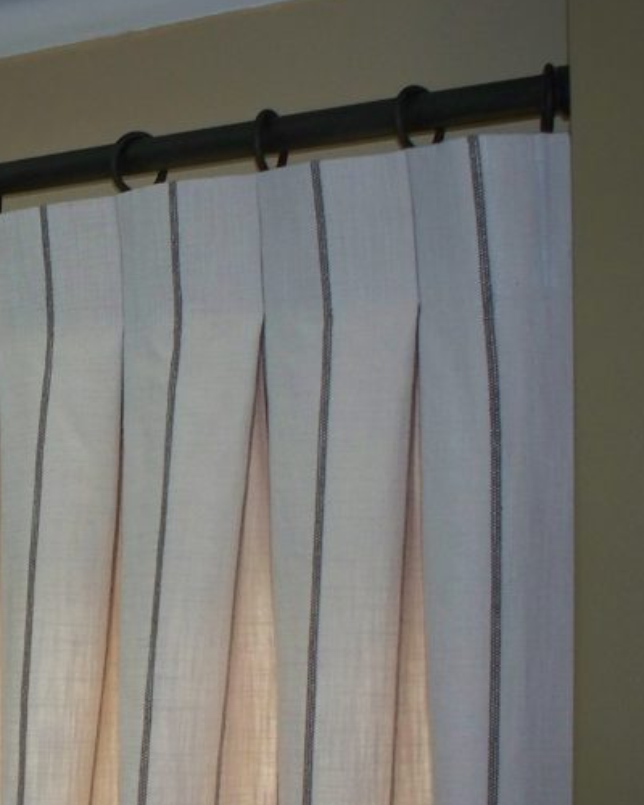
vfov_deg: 26.4
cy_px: 428
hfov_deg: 20.7
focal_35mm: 72
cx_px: 37
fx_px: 1715
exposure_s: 1/60
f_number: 2.8
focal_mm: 7.54
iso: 200
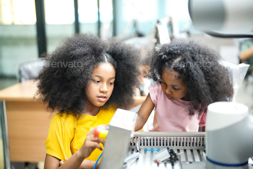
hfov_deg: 39.6
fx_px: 351
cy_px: 84
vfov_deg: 27.0
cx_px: 126
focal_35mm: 50
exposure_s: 1/571
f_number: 1.2
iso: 6400
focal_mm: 50
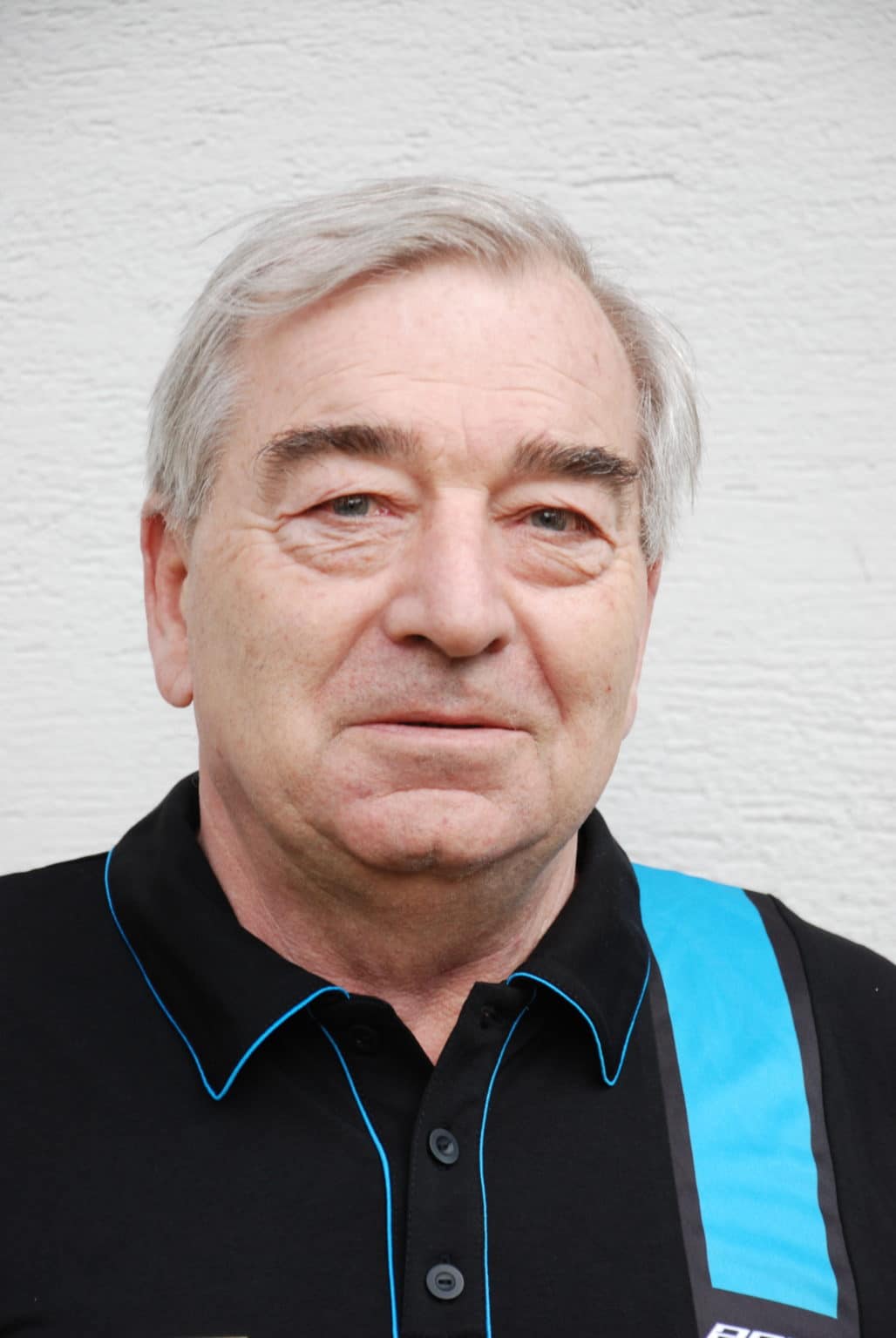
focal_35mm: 135
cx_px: 448
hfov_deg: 10.2
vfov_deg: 15.2
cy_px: 669
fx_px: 5026
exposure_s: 1/40
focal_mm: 90
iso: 200
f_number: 5.6
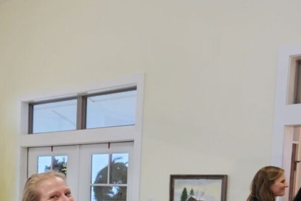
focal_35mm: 61
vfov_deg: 21.1
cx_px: 19
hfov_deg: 31.1
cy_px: 222
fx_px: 510
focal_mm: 5.4
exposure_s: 1/120
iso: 1000
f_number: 1.8
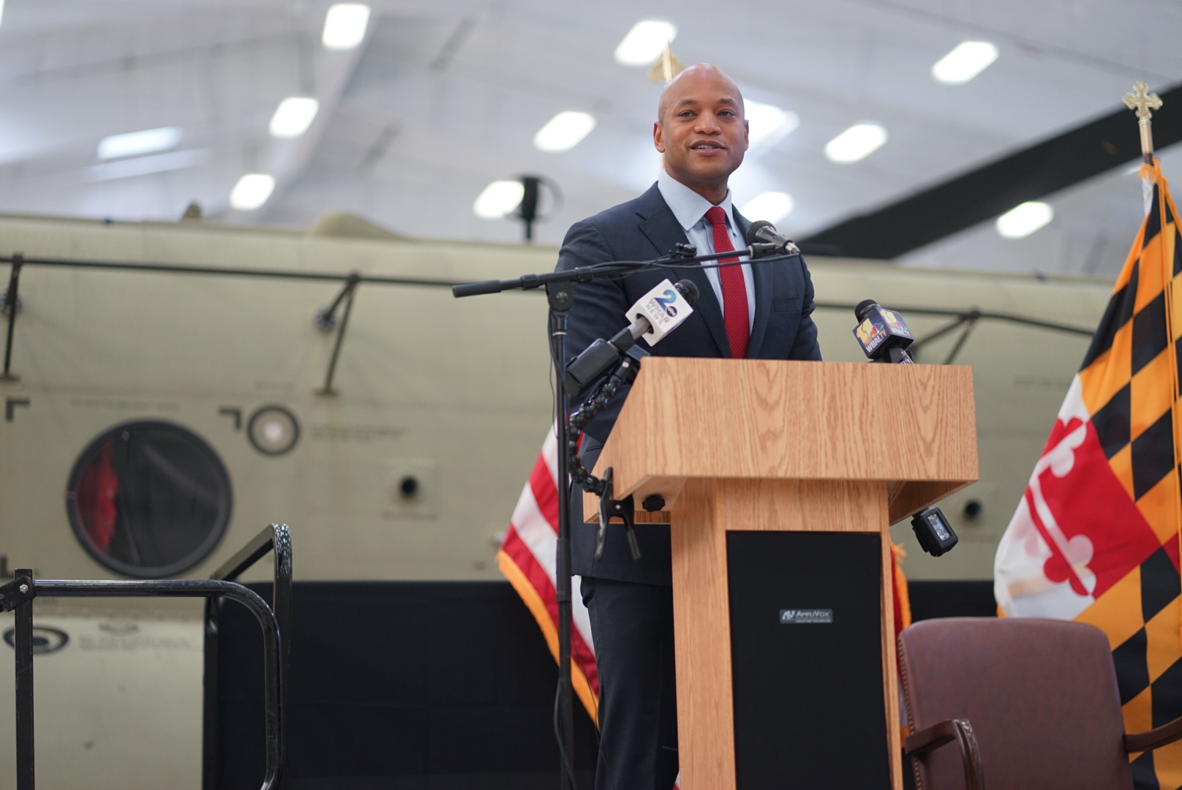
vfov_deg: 16.1
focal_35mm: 85
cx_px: 591
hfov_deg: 23.9
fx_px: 2793
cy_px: 395
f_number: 1.8
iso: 500
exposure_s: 1/500
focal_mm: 85
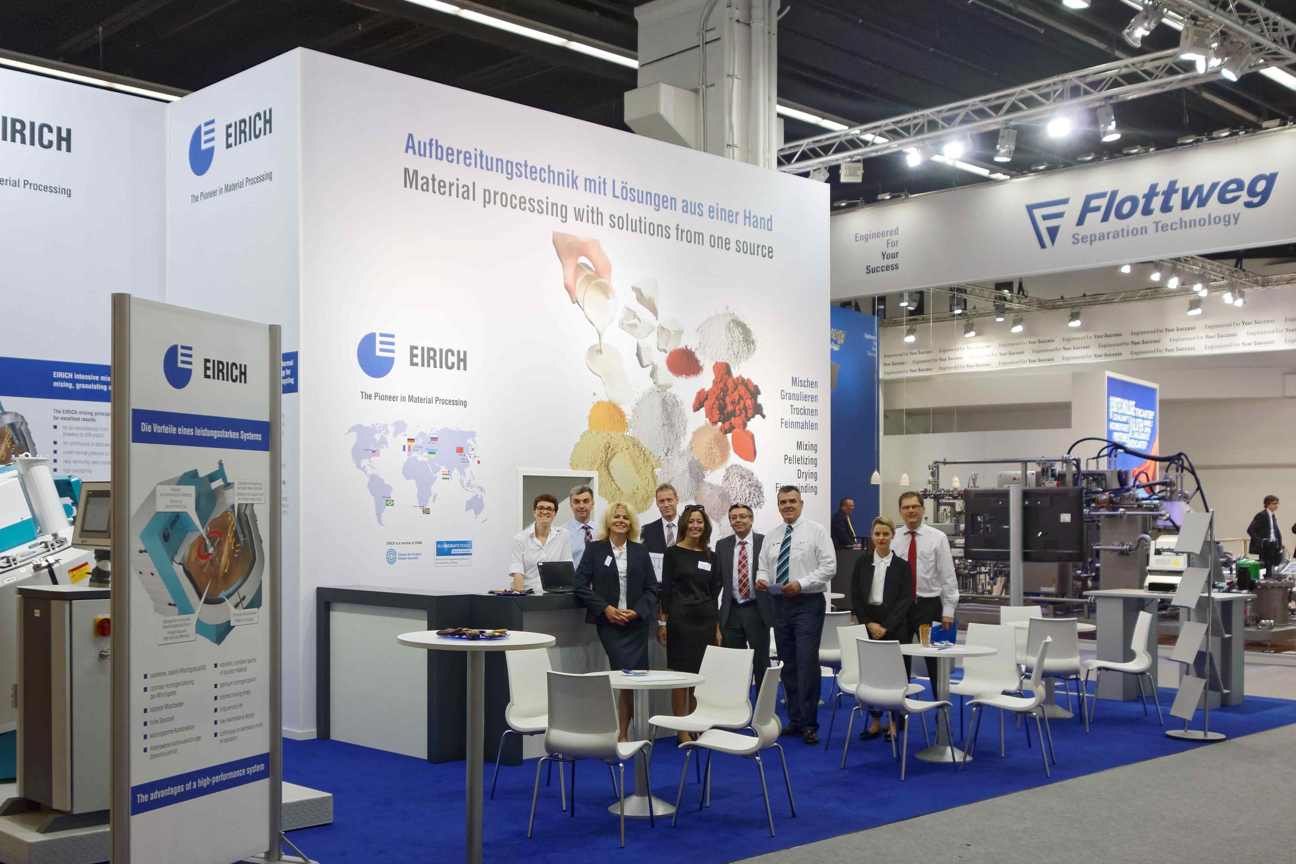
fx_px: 1404
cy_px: 470
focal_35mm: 39
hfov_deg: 49.4
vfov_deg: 34.2
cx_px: 556
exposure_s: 1/100
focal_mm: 10.4
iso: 125
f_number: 2.8
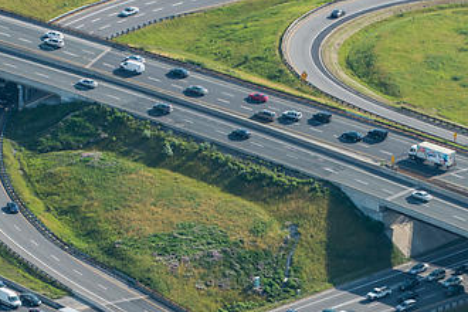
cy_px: 415
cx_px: 366
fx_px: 6357
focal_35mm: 489
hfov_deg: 4.2
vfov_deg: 2.8
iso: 400
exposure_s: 1/1000
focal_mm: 140
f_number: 6.3
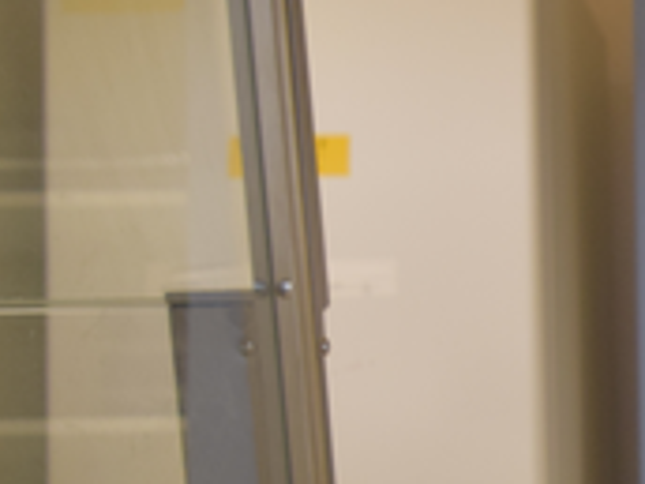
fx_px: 2404
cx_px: 1065
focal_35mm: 129
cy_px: 463
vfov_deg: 11.4
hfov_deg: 14.0
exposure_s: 1/125
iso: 500
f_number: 5.6
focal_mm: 22
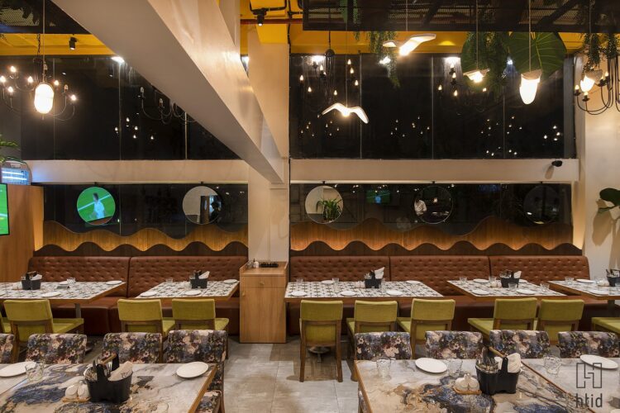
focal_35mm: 24
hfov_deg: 73.7
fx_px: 413
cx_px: 310
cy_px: 206
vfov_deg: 53.1
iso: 100
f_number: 8
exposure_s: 1/2.5
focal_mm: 24
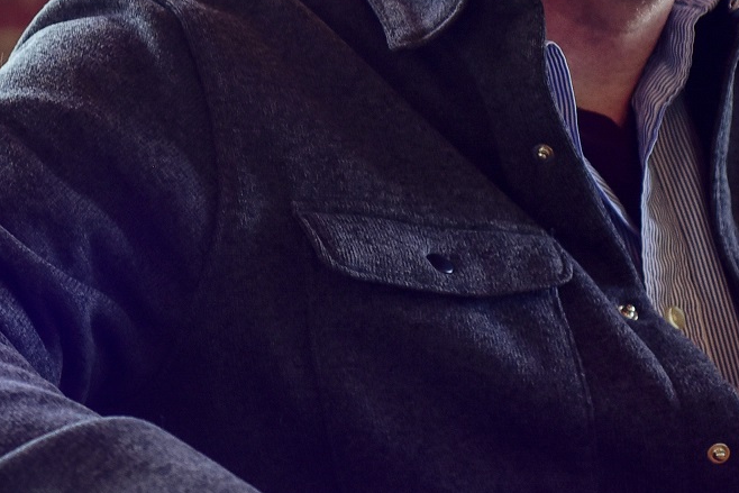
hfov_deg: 11.1
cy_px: 43
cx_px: -77
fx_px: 3757
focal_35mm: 183
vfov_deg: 7.5
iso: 500
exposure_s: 1/125
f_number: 3.5
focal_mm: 50
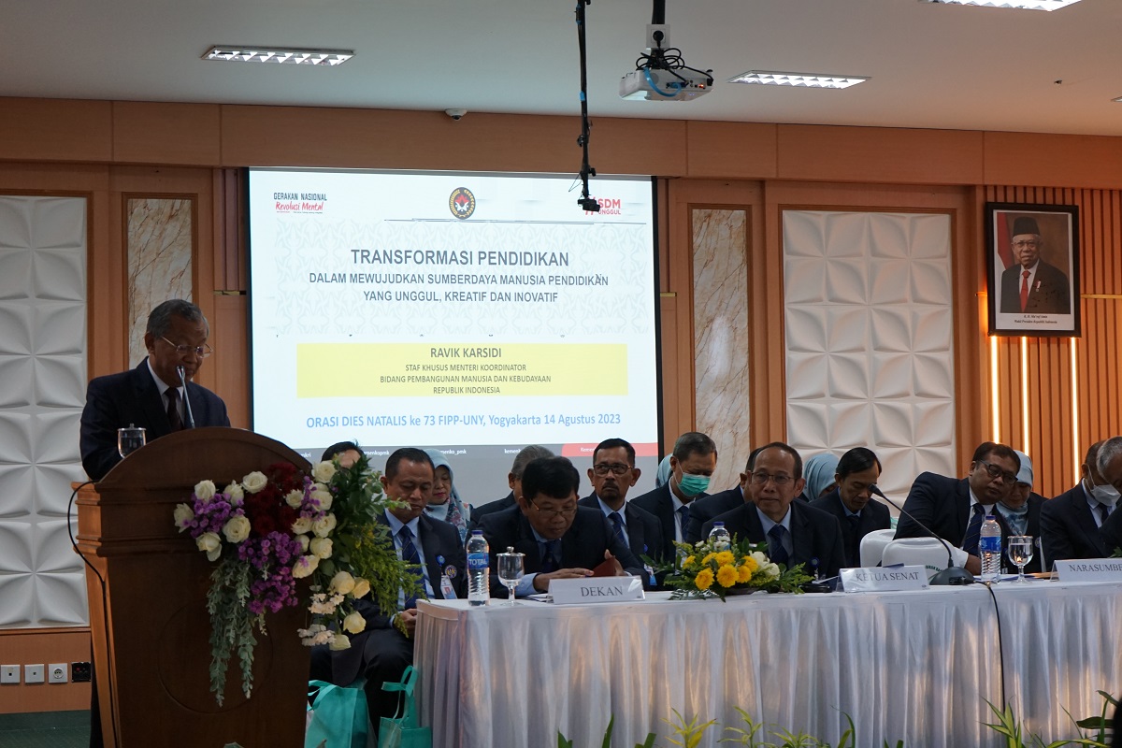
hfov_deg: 28.8
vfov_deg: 19.5
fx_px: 2181
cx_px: 561
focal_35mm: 70
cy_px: 374
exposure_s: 1/80
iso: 1250
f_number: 5.6
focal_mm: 70
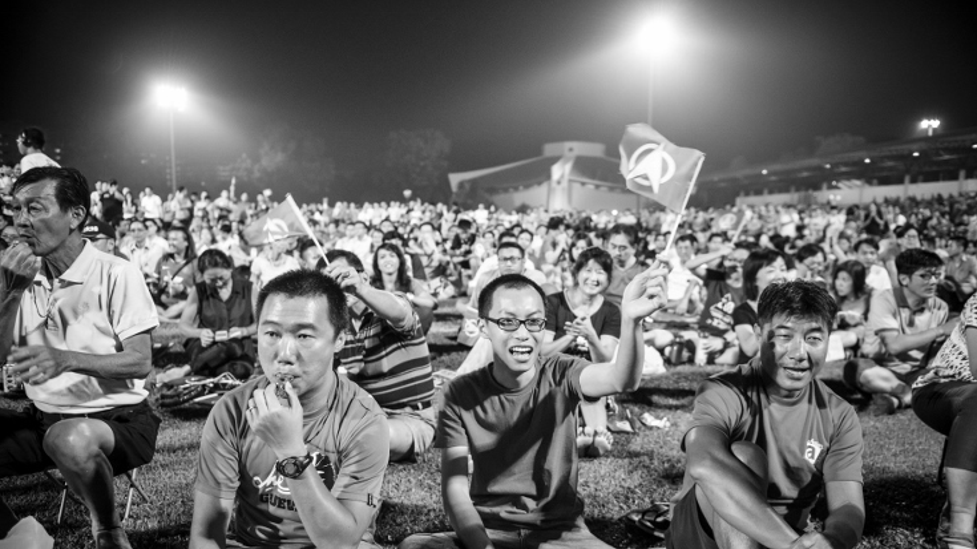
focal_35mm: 26
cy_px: 312
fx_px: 673
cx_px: 502
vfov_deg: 44.2
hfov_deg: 71.9
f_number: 2.8
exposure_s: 1/200
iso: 2200
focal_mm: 24
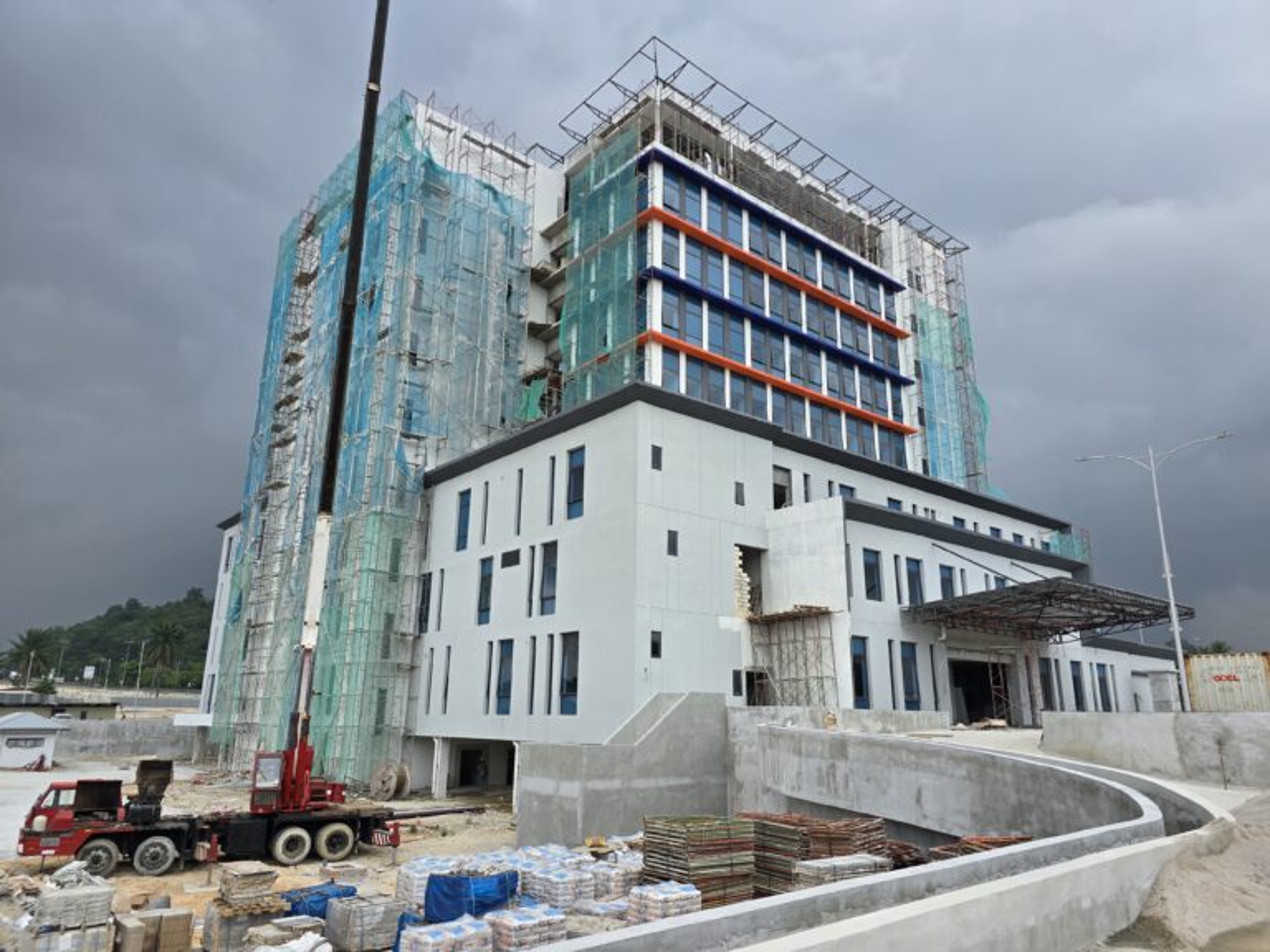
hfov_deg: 73.9
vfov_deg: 58.9
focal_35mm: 23
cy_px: 476
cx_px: 635
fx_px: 844
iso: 12
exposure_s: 1/463
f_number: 1.7
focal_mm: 6.3
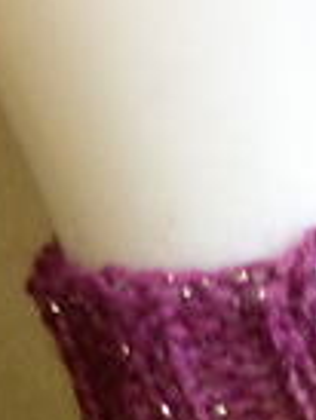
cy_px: 806
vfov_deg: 11.1
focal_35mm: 163
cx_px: 399
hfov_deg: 9.0
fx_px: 1981
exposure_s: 1/20
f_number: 2.4
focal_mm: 4.28
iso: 100
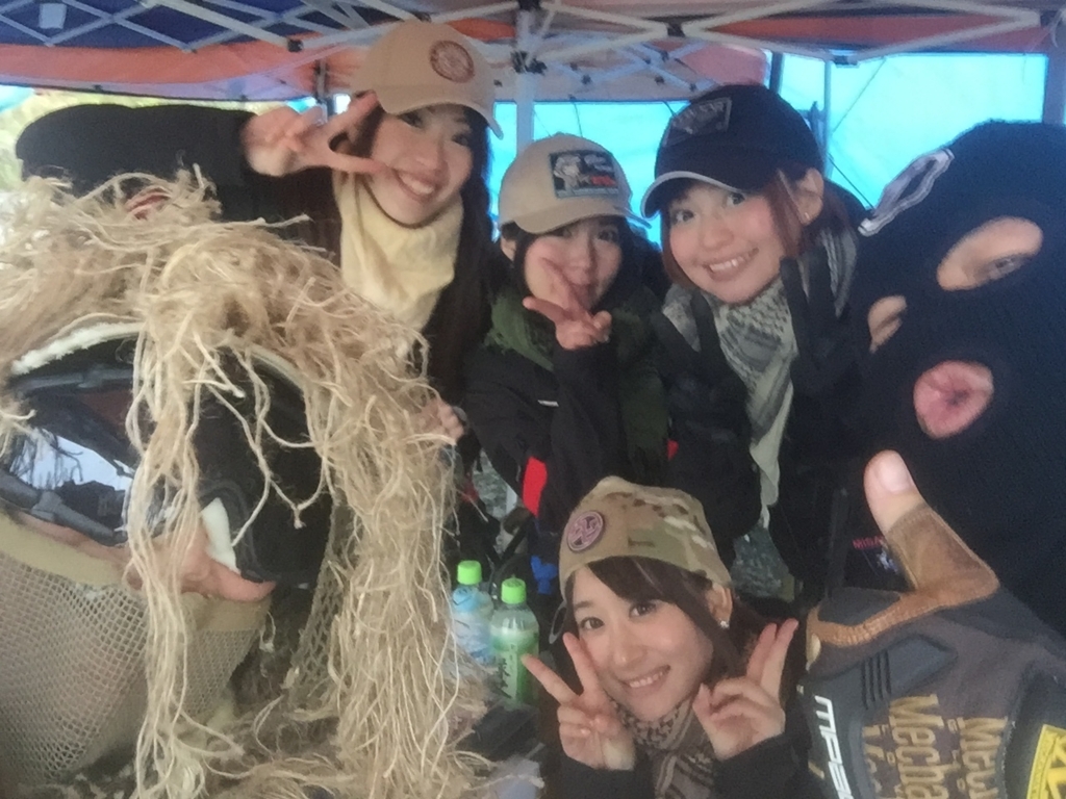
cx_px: 533
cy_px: 400
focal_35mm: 31
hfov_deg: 58.4
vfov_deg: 45.4
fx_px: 955
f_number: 2.2
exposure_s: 1/30
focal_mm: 2.65
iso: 125
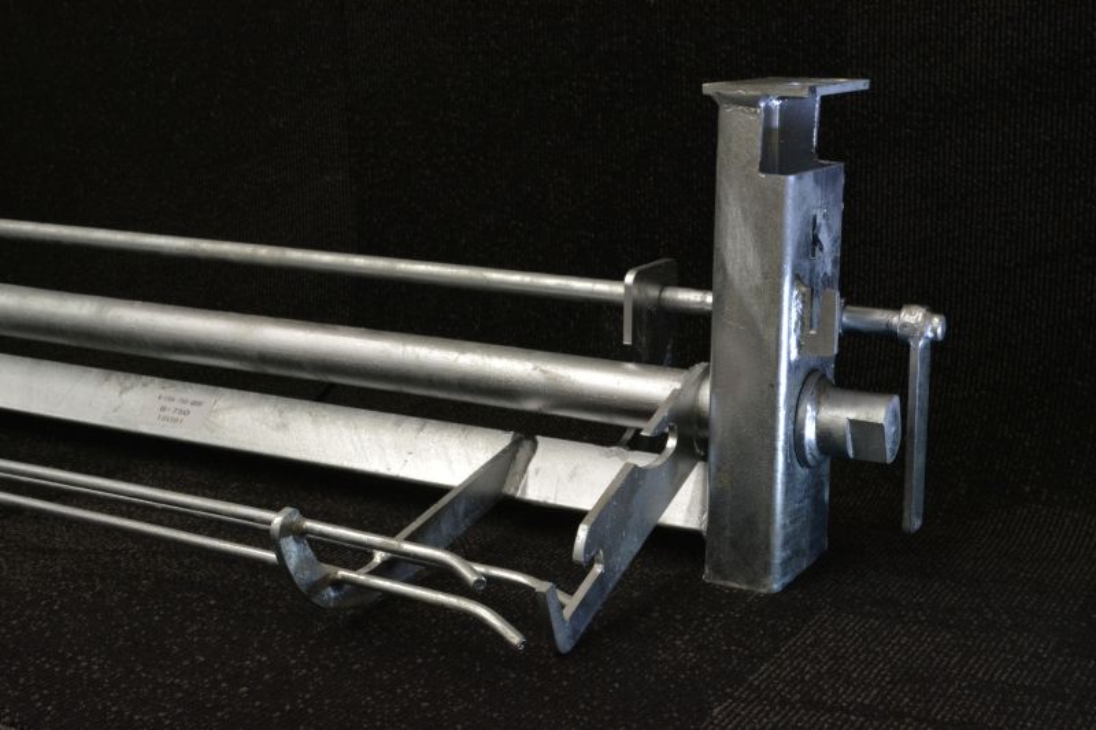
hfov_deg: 37.9
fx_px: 1598
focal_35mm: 52
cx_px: 548
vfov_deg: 25.7
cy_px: 365
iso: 1000
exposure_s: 1/40
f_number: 14
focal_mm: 35
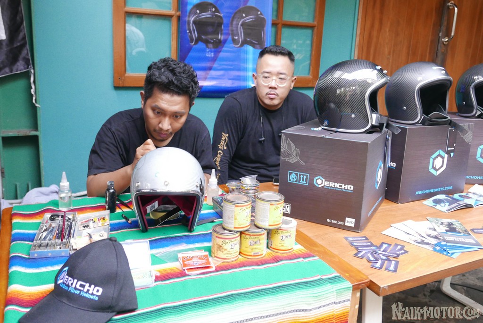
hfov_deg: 57.2
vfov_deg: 40.1
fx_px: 443
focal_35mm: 33
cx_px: 242
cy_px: 162
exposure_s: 1/80
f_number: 2.2
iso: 1600
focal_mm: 14.9
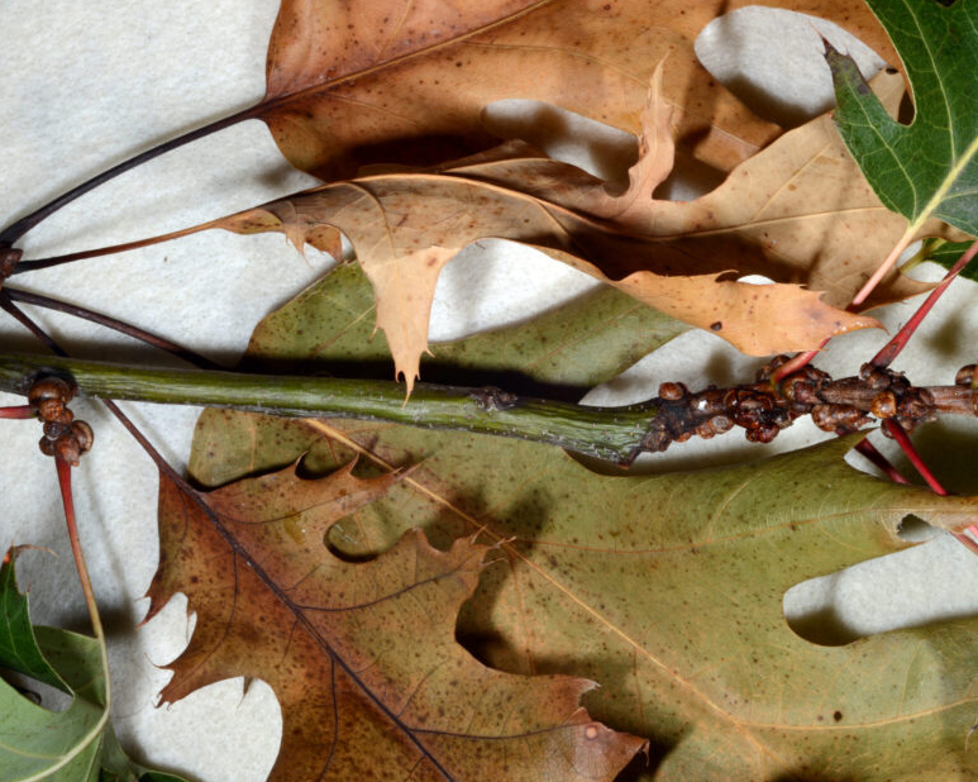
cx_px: 548
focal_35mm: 112
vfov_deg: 13.8
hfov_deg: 17.2
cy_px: 367
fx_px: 3241
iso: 80
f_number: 40
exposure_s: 1/60
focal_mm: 90
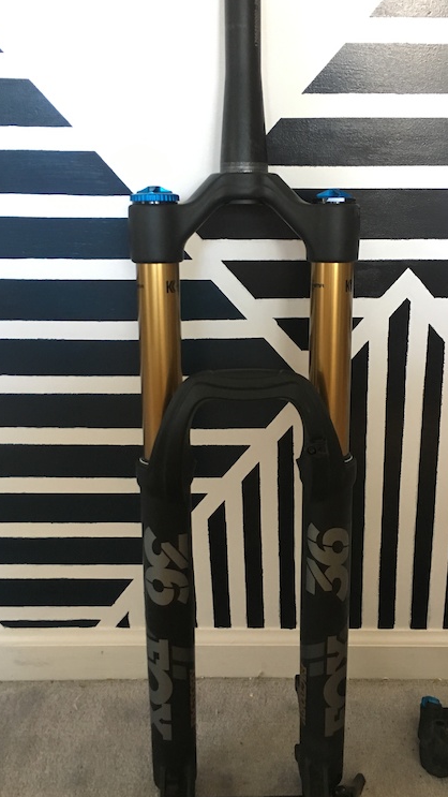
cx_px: 257
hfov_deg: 34.6
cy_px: 402
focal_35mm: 34
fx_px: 718
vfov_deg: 58.0
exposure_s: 1/30
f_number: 2.2
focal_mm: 4.15
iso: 250
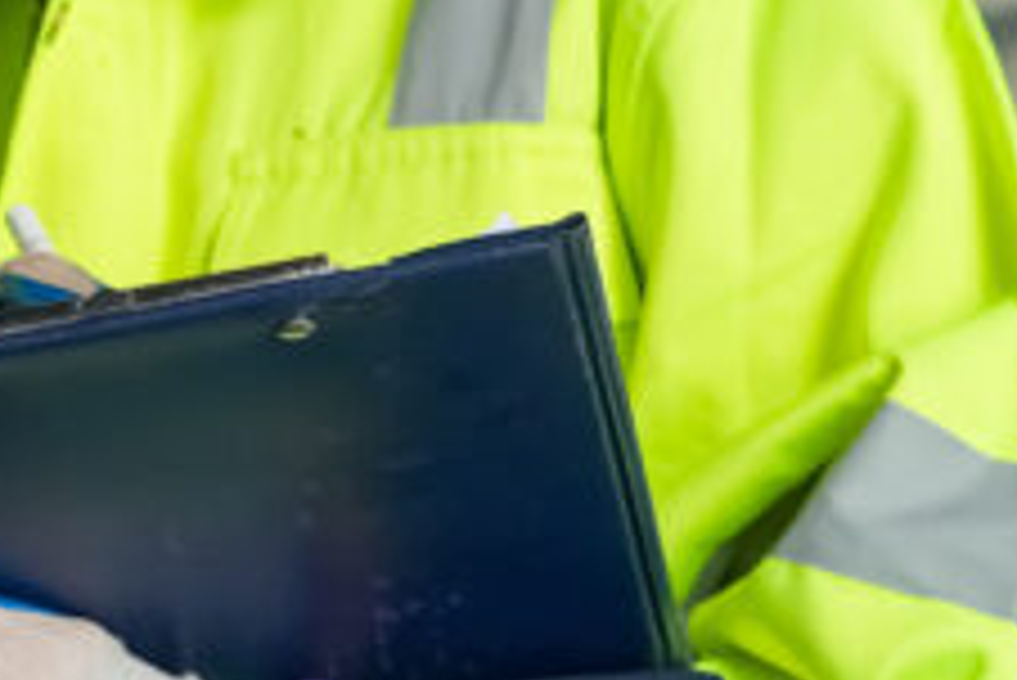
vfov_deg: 7.3
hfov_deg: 10.2
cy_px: -77
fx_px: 5258
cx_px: -1040
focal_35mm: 186
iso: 640
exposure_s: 1/202
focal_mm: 35
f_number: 2.8
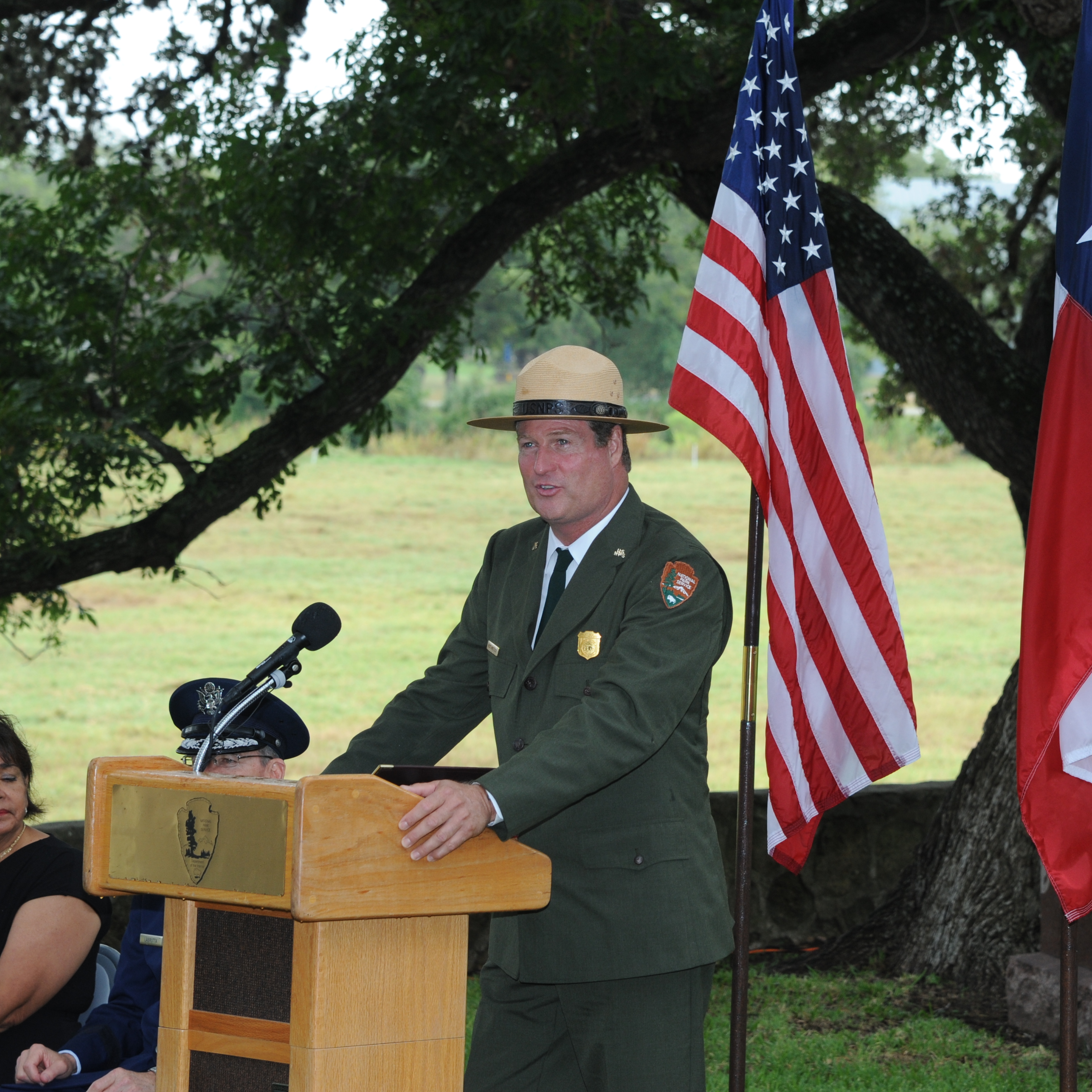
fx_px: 5496
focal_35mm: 154
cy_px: 545
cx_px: 642
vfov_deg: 11.3
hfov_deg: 11.3
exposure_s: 1/250
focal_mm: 120
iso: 800
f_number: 8
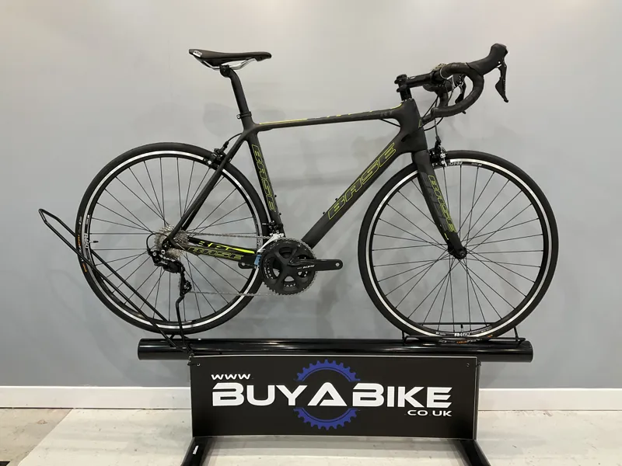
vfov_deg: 48.2
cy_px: 233
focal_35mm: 29
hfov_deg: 61.7
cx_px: 311
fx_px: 521
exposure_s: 1/50
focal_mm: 3
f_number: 1.8
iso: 100
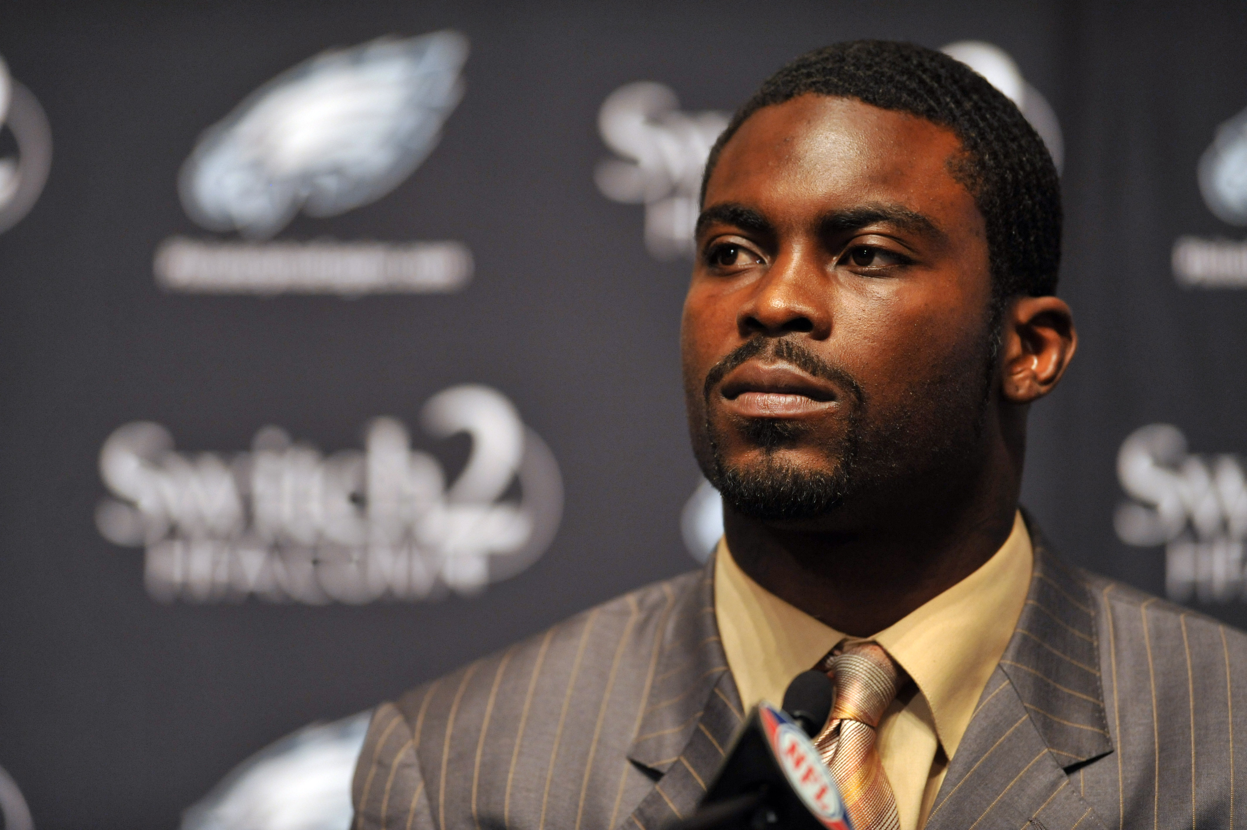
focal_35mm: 300
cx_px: 624
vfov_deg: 4.6
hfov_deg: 6.9
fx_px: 10385
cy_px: 415
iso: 2000
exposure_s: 1/160
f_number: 3.5
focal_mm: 300
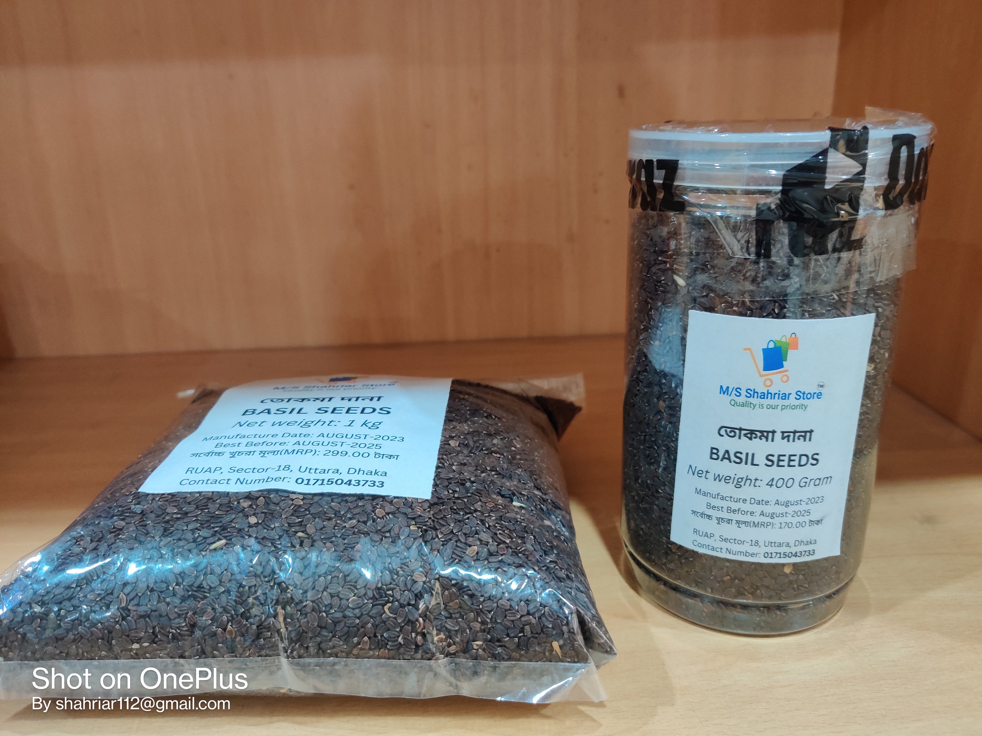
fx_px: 766
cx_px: 491
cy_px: 368
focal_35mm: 27
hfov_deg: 65.3
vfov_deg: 51.4
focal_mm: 4.75
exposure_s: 1/33
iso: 800
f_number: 1.65
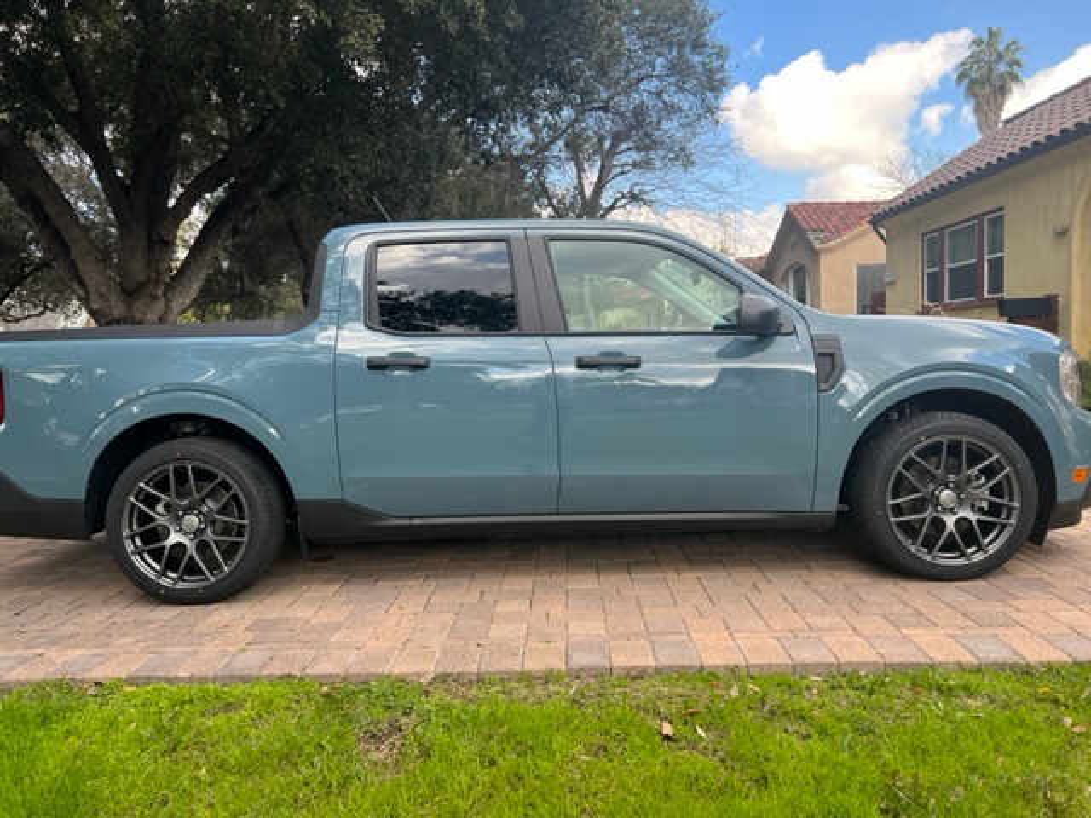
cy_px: 409
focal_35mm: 26
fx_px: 819
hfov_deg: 67.3
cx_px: 546
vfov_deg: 53.1
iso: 50
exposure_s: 1/552
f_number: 1.5
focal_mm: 5.7
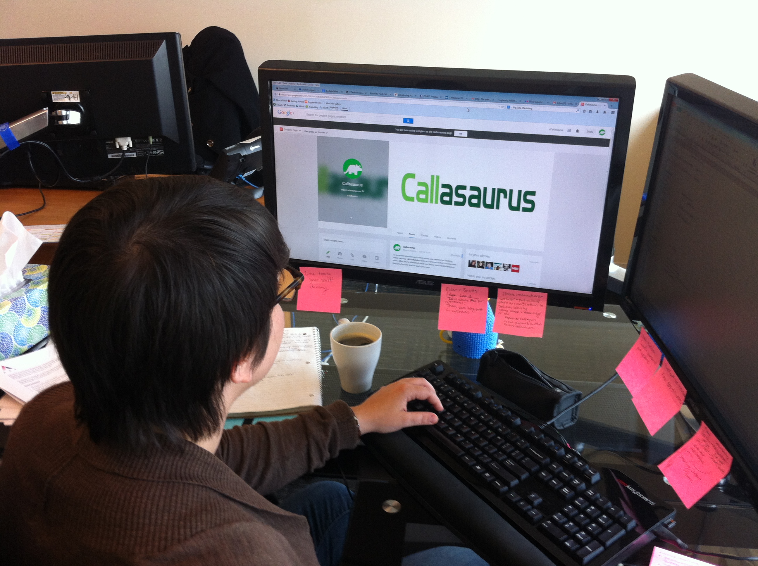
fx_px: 765
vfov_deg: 40.6
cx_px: 379
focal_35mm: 35
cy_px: 283
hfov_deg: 52.7
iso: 80
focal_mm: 3.85
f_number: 2.8
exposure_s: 1/30
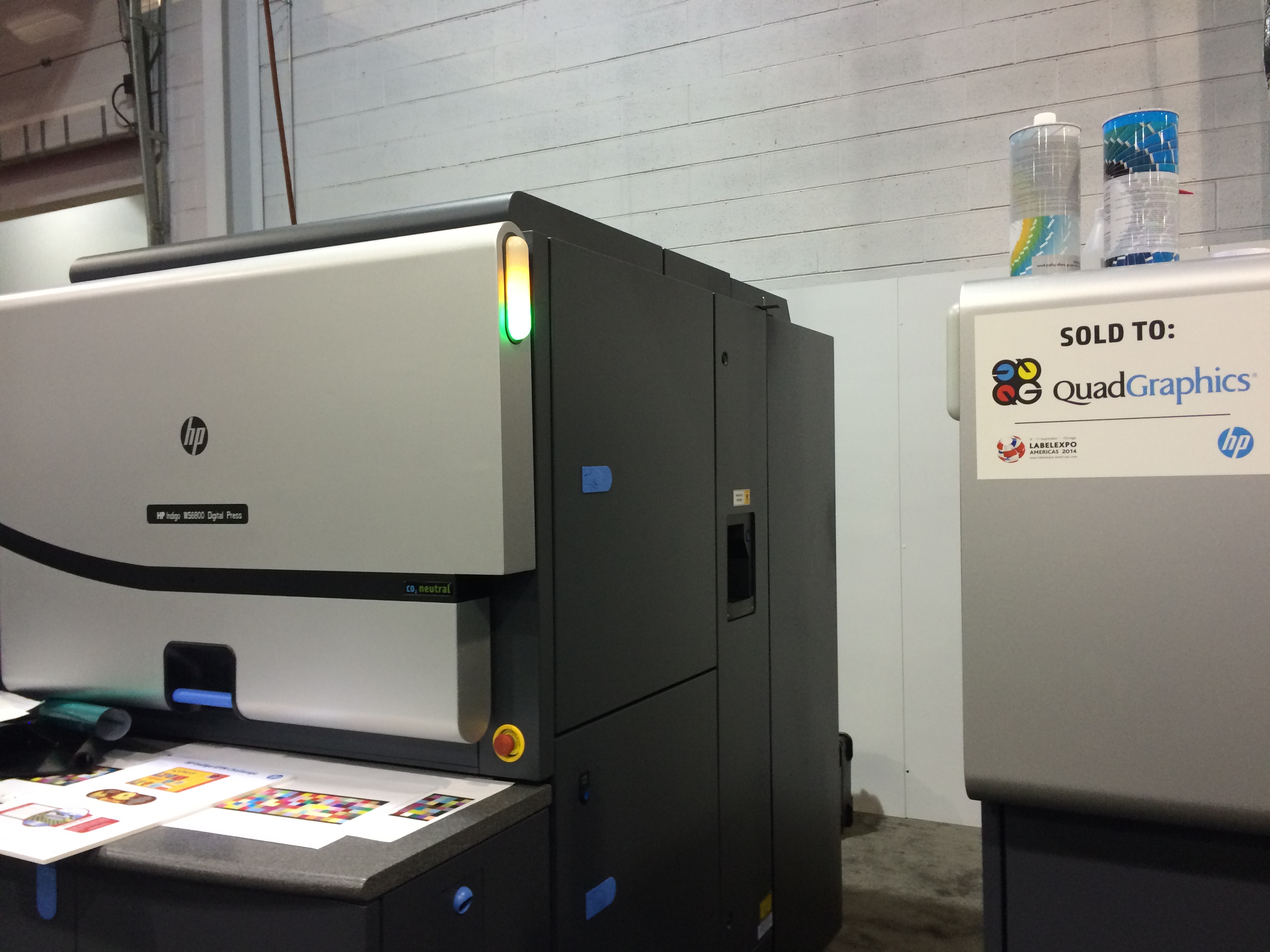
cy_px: 476
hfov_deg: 60.0
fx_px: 1101
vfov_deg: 46.8
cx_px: 635
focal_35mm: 30
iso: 64
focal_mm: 4.12
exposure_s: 1/30
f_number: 2.2
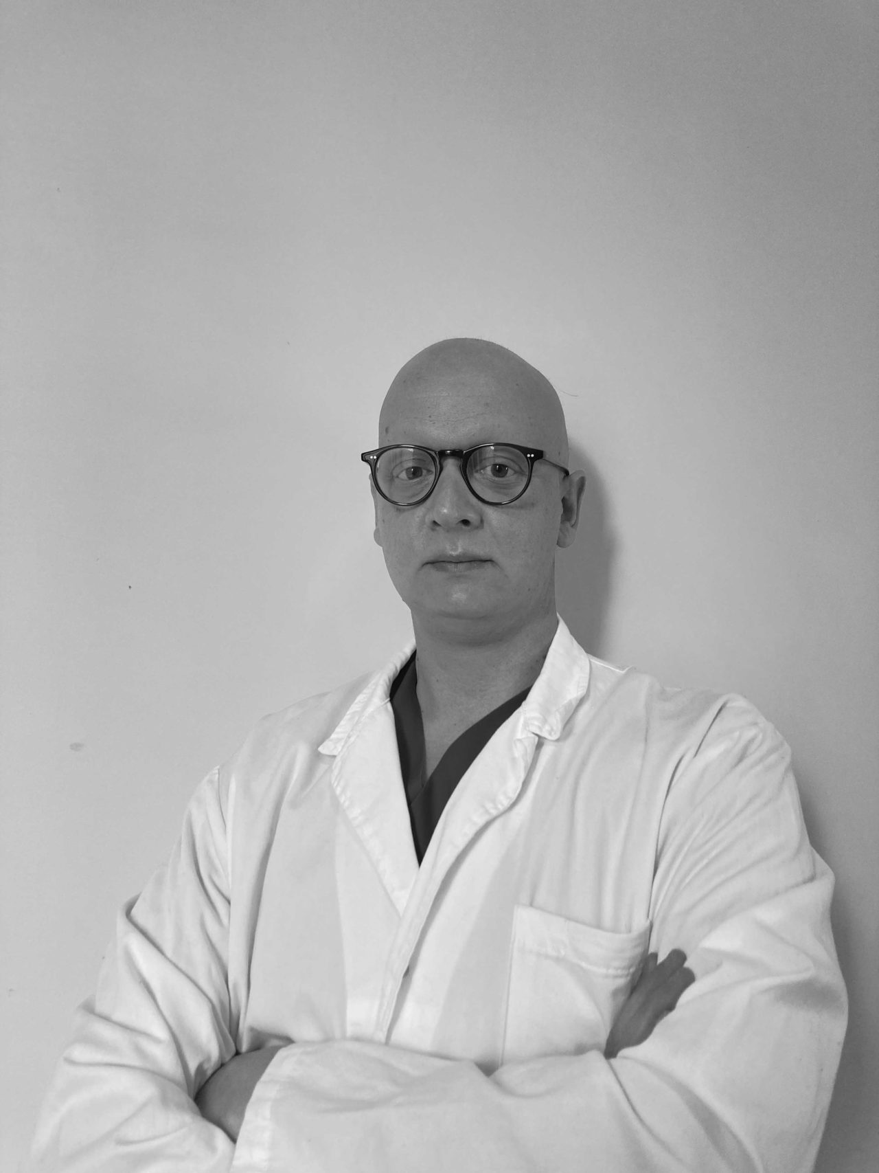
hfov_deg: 49.7
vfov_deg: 63.4
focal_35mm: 28
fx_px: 948
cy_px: 586
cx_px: 440
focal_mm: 3.99
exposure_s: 1/50
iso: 50
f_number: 1.8
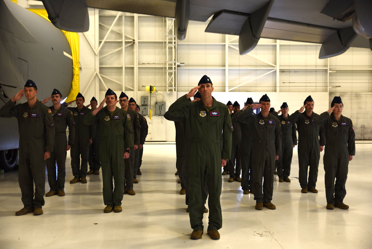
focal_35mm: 38
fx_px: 393
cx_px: 186
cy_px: 124
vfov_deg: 35.1
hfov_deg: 50.7
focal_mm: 38
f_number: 2.8
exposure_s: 1/200
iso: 640
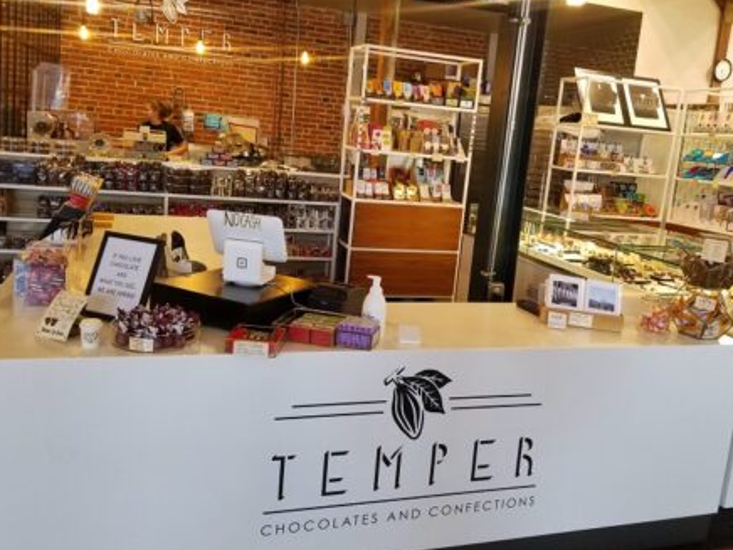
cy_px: 254
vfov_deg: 45.4
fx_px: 656
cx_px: 390
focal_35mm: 31
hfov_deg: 58.3
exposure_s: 1/30
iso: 160
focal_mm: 4.3
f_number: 1.7
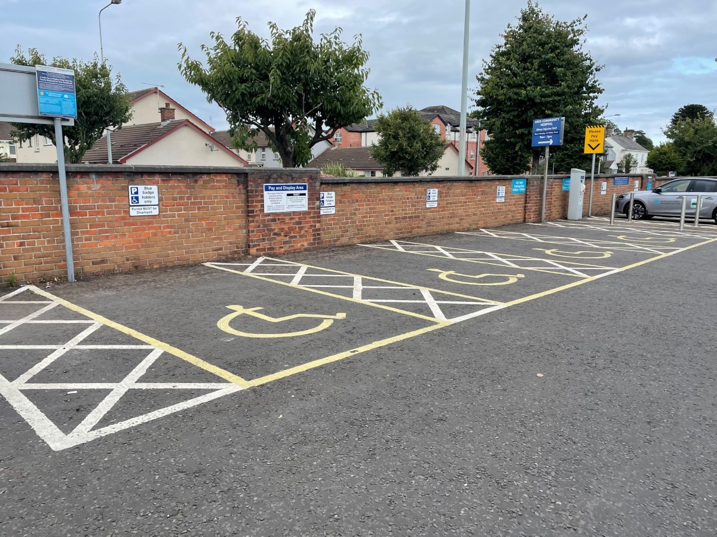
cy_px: 268
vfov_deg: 53.1
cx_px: 358
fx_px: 539
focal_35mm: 26
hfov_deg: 67.3
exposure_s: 1/1062
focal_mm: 4.2
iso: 32
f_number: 1.6
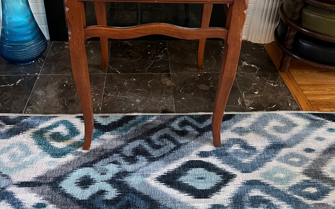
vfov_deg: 33.2
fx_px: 338
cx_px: 168
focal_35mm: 37
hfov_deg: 52.8
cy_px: 35
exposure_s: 1/30
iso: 500
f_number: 1.5
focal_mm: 5.7
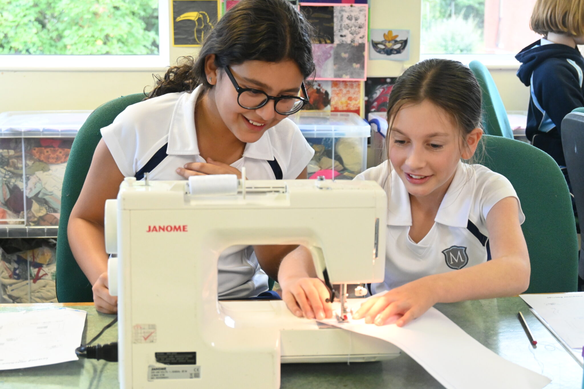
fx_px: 1071
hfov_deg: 30.5
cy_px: 194
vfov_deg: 20.6
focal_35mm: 66
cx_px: 292
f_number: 6
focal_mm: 44
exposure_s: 1/100
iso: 3200
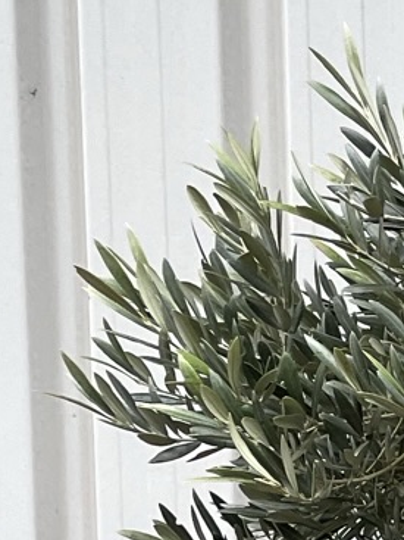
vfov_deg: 12.8
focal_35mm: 145
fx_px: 2258
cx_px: 923
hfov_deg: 9.3
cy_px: 846
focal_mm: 4.2
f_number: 1.6
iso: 80
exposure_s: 1/121
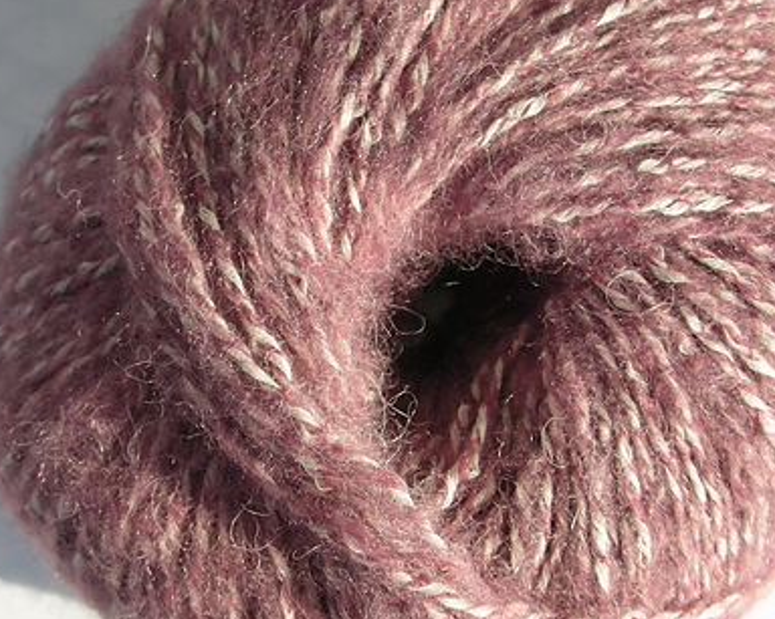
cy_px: 308
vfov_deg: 26.7
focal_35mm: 57
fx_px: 1307
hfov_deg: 33.0
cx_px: 357
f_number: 3
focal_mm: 5.8
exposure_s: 1/346
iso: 50
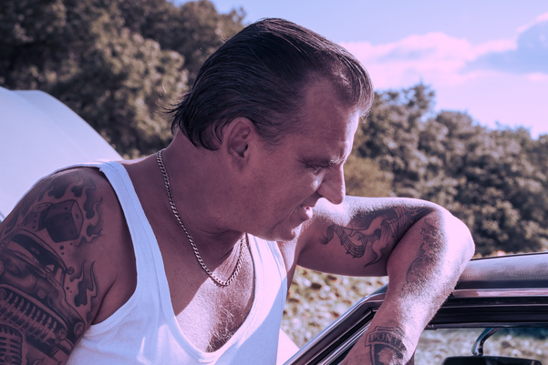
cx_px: 520
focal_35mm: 124
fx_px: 1888
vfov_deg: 10.9
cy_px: 376
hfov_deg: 16.2
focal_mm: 46
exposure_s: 1/500
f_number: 7.1
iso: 160
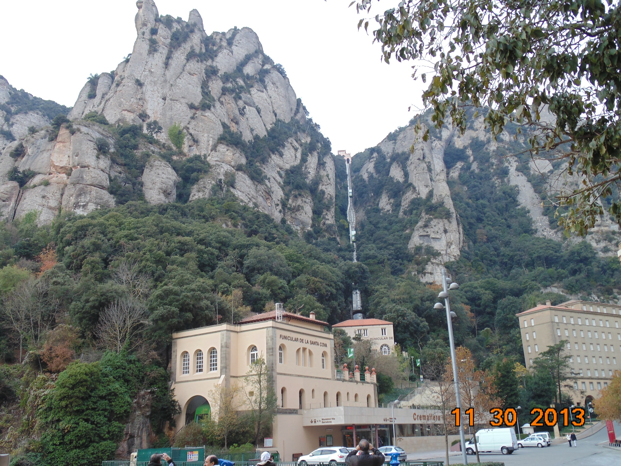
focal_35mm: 34
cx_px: 310
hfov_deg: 54.0
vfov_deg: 41.8
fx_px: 610
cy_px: 233
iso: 80
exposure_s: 1/50
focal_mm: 6.2
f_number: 3.4
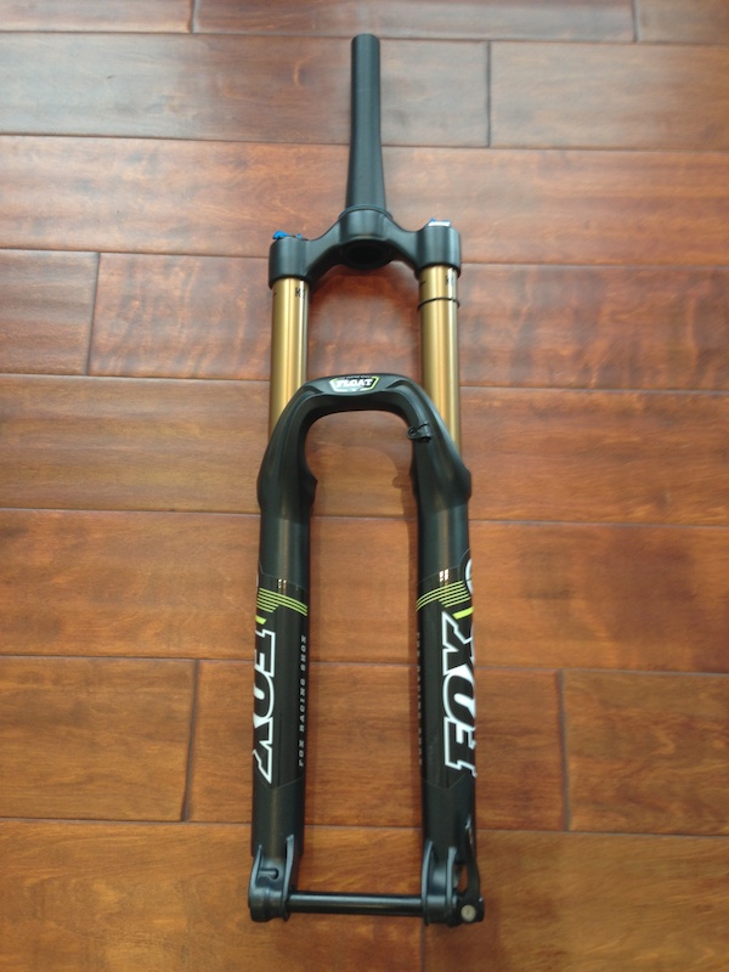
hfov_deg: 42.9
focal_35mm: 33
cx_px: 364
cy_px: 486
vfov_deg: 55.4
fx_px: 927
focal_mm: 4.13
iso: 64
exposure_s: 1/20
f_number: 2.4
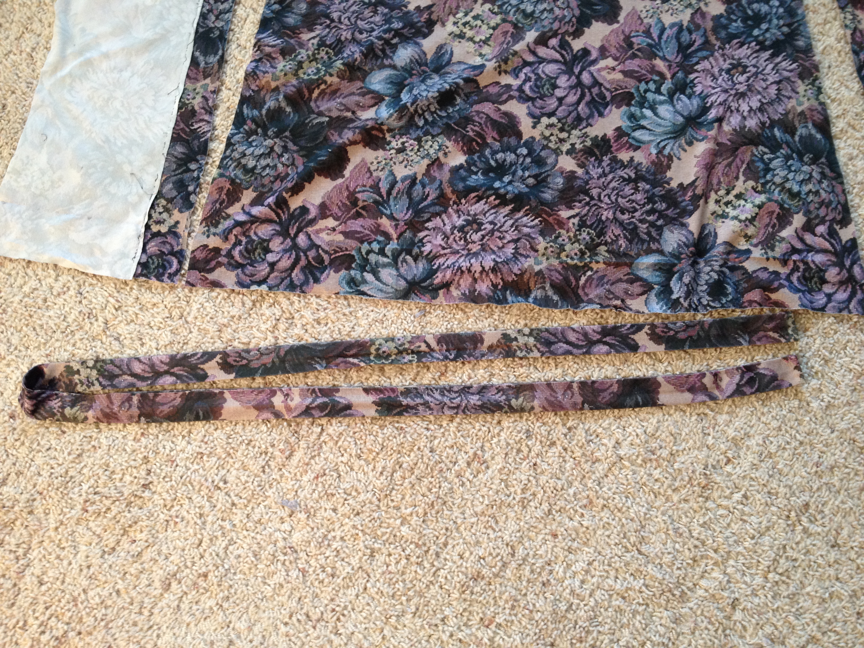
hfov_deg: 52.6
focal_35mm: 35
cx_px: 432
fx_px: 874
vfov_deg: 40.7
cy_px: 324
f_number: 2.4
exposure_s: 1/20
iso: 125
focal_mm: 4.28
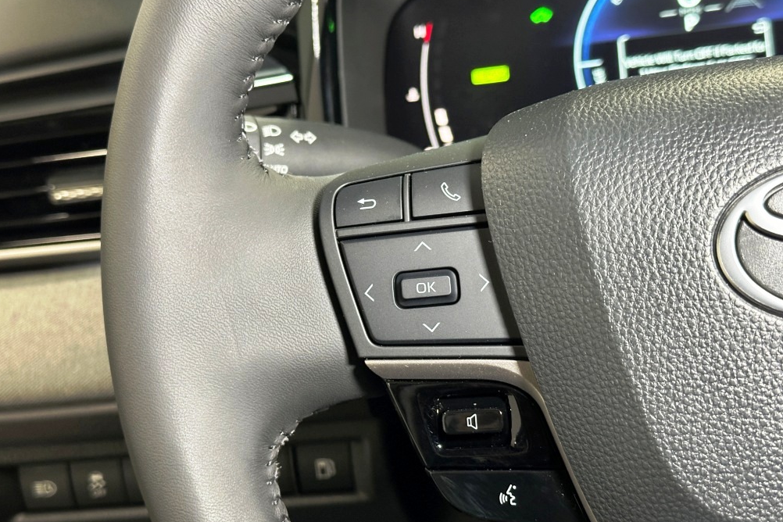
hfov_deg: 38.9
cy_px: 259
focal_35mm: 51
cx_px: 384
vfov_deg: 26.5
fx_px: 1109
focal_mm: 6.86
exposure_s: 1/30
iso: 400
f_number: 1.78
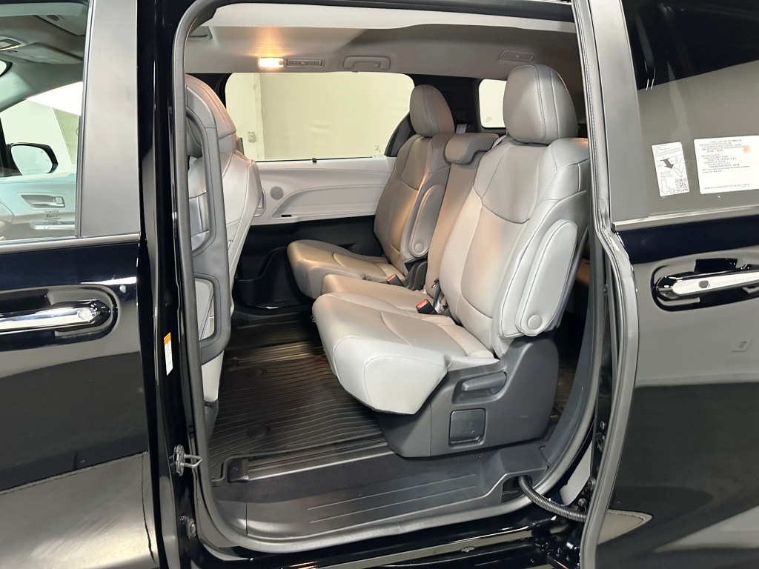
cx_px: 380
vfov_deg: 56.8
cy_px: 284
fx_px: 526
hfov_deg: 71.6
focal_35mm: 24
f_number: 1.78
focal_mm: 6.86
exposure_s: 1/40
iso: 800
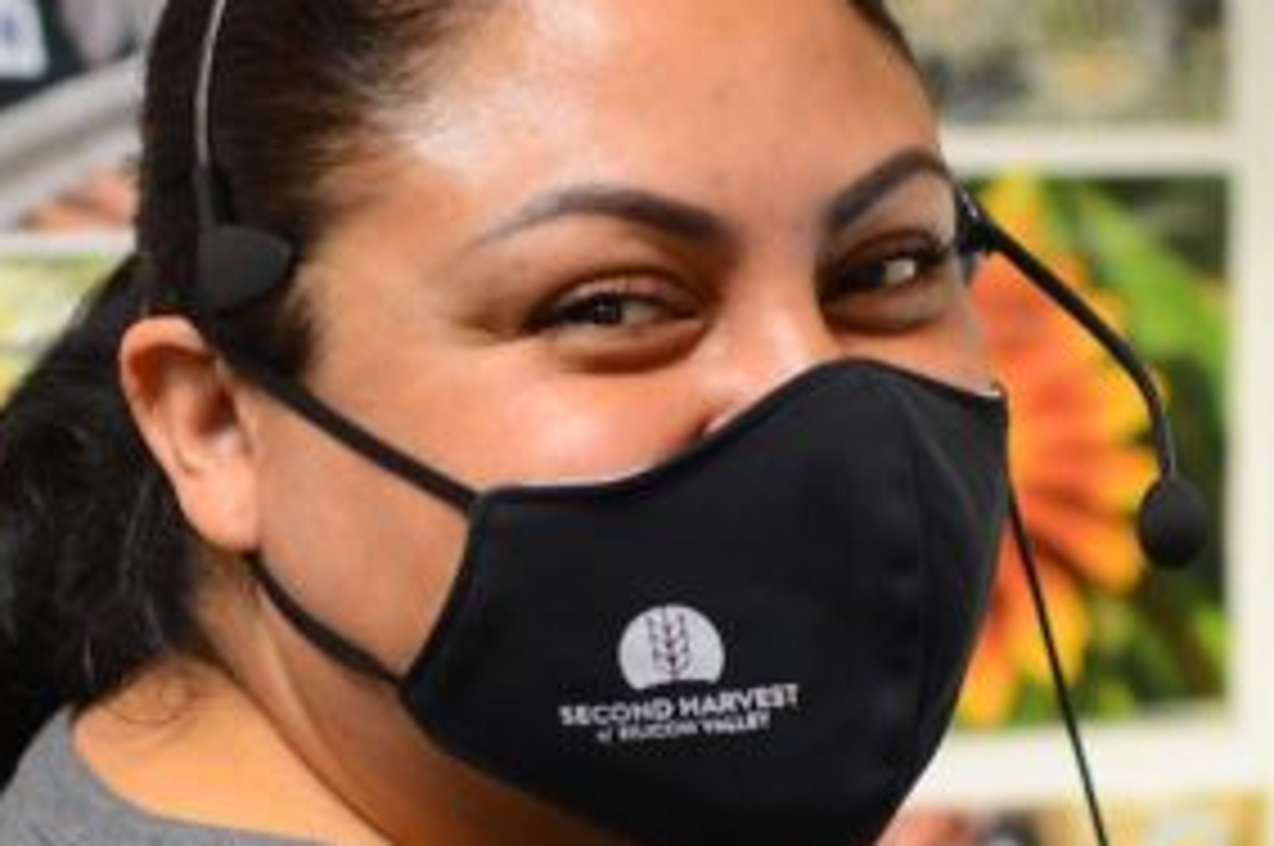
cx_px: 738
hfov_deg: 13.8
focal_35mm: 148
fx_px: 5246
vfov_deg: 9.2
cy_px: 657
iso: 280
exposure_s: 1/60
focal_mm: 35
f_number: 1.8
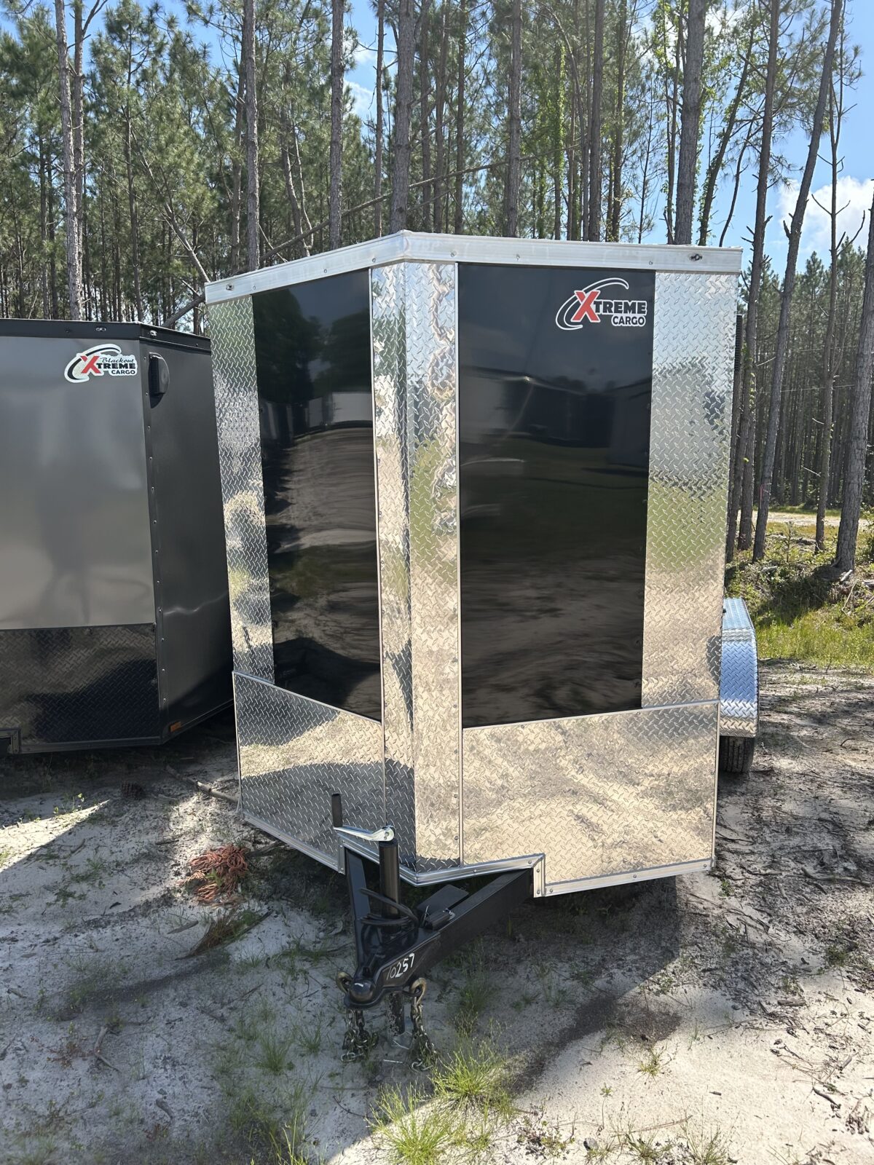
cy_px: 582
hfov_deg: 53.1
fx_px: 875
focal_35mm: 26
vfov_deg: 67.3
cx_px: 437
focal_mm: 5.7
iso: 50
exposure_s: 1/2404
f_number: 1.5
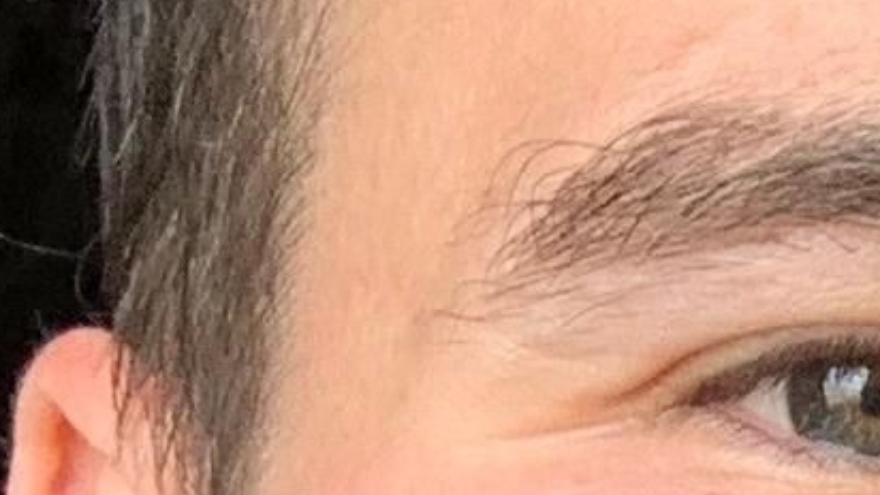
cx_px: 1903
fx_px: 6092
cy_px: 1927
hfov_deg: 7.8
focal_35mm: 261
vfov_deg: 4.3
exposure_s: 1/121
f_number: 2.2
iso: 25
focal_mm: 2.87
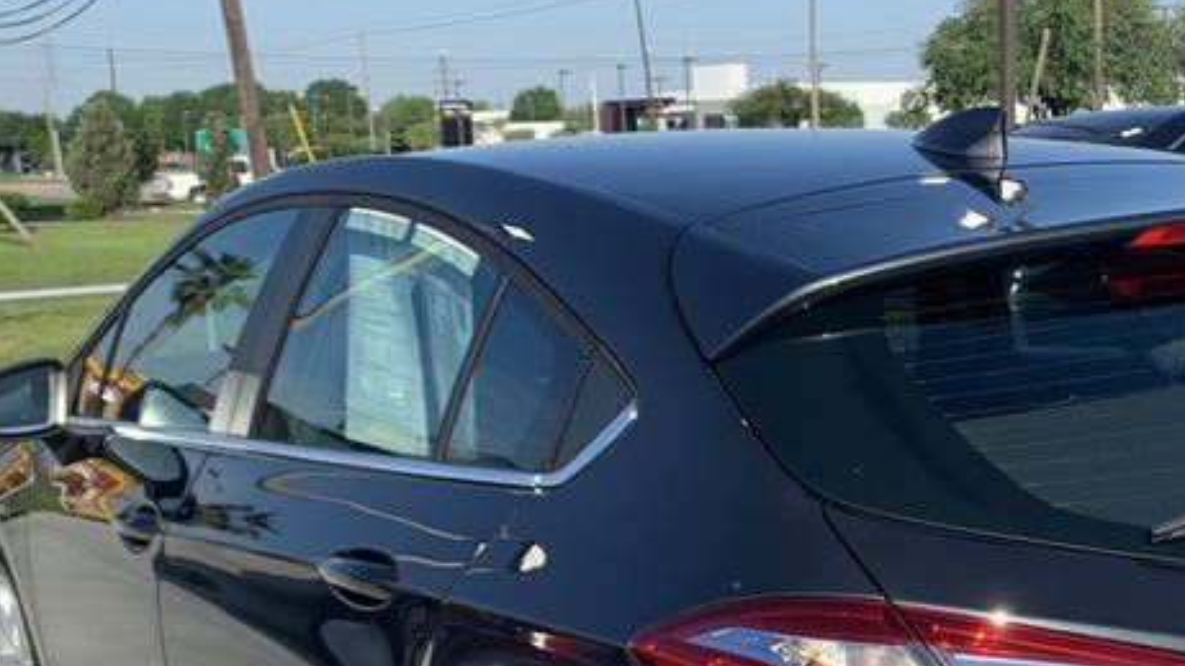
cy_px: 604
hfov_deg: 34.8
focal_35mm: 59
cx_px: 864
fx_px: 1853
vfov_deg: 20.0
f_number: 1.8
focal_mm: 4.25
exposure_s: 1/1634
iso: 25
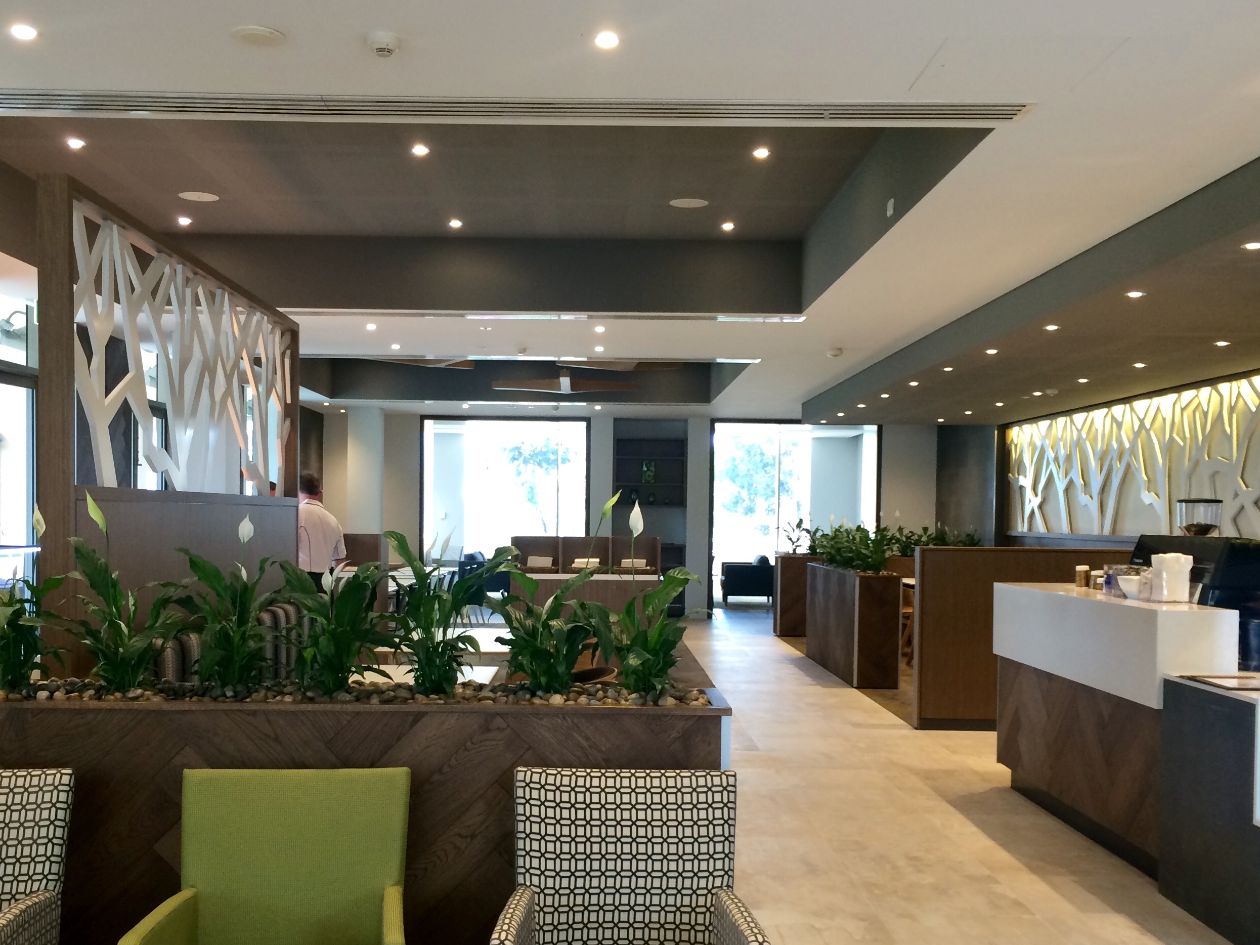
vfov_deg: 37.6
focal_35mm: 38
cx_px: 584
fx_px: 1383
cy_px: 565
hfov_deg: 48.9
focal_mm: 4.15
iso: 100
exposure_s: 1/30
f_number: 2.2
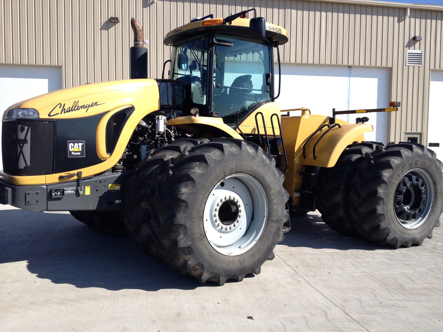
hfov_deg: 52.6
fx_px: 448
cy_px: 166
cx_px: 222
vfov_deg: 40.7
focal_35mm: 35
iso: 64
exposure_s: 1/1346
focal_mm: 4.28
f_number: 2.4
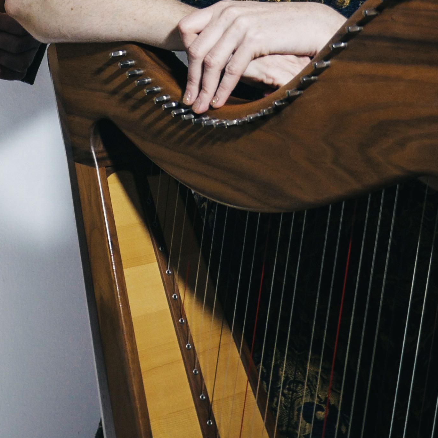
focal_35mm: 137
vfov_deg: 12.4
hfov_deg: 12.6
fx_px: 1961
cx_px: 29
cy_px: -96
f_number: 2.8
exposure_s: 1/80
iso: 200
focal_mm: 23
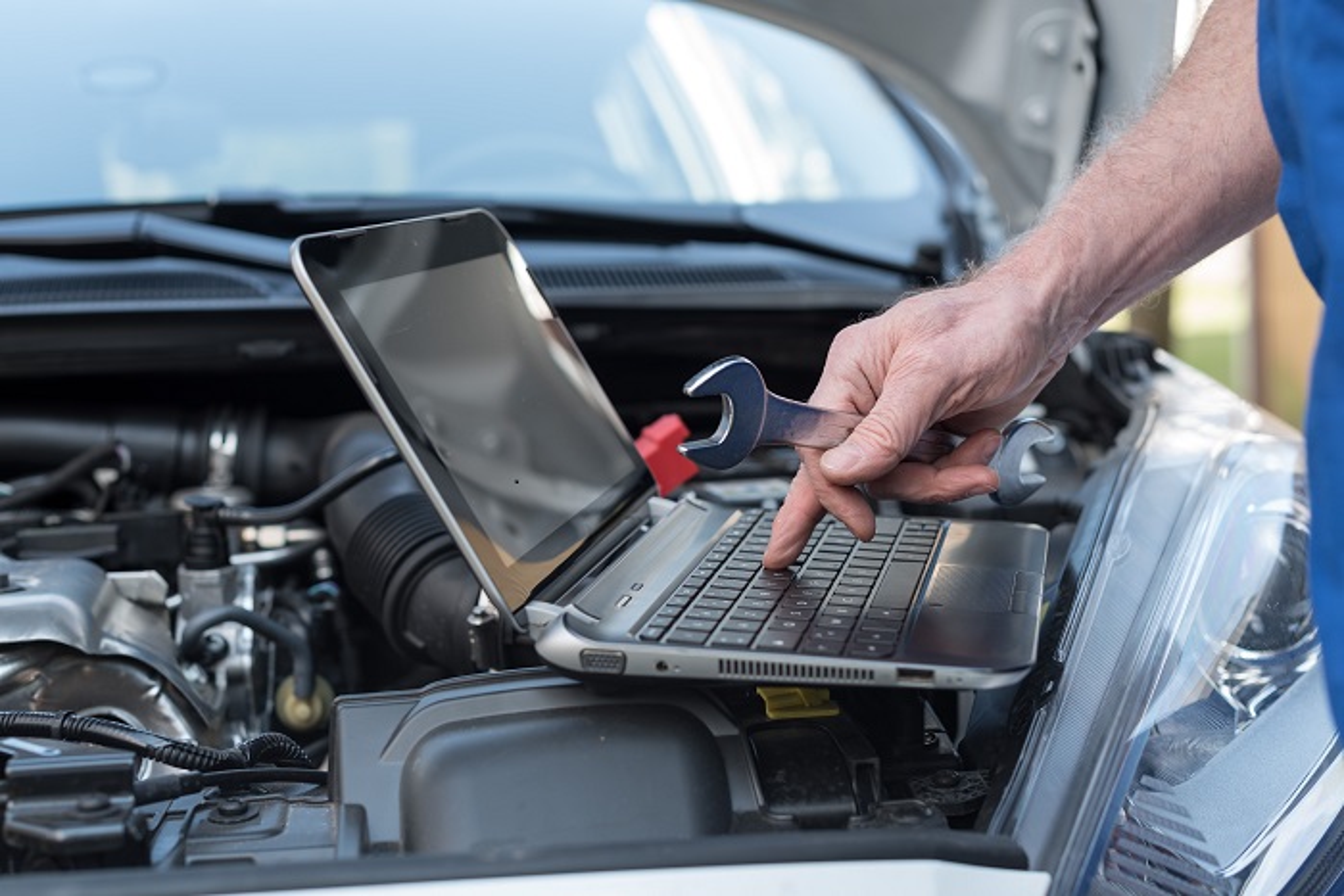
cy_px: 448
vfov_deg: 27.0
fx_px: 1867
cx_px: 672
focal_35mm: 50
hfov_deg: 39.6
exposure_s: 1/80
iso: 100
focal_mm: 50
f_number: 4
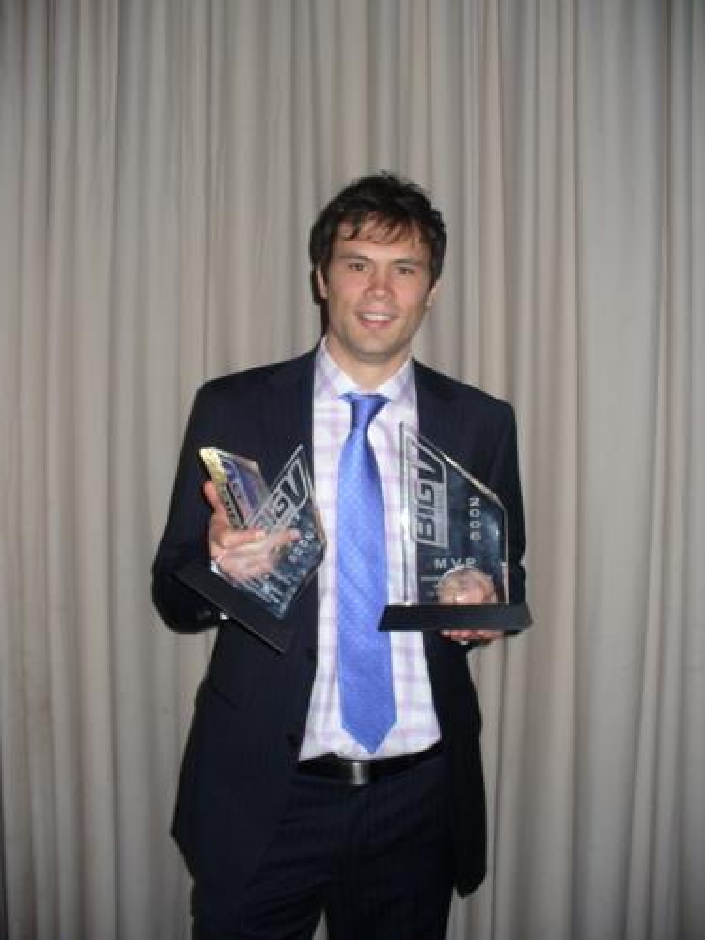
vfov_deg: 50.1
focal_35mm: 37
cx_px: 352
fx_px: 1005
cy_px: 470
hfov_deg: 38.7
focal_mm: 6.1
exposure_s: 1/60
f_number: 2.8
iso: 100
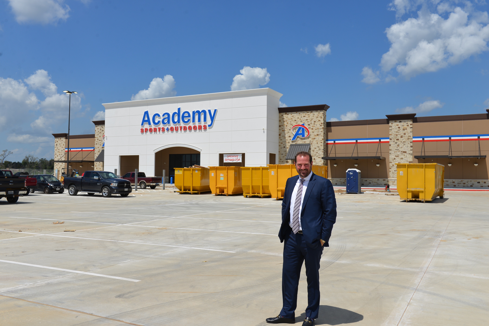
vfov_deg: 41.2
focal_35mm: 32
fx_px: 435
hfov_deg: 58.7
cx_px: 244
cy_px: 163
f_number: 10
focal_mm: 32
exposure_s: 1/400
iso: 100
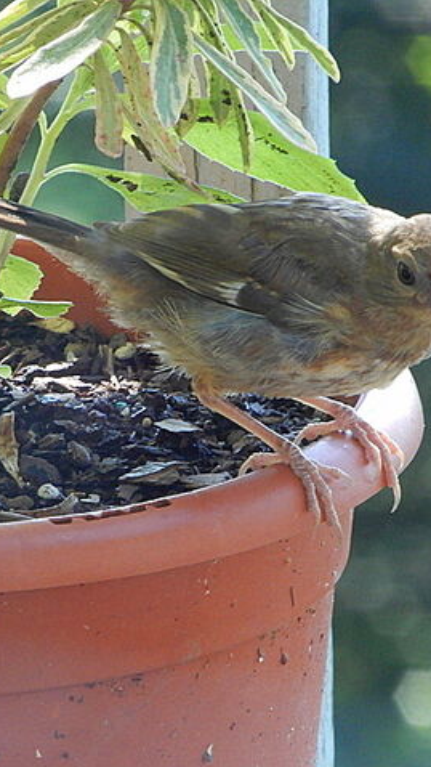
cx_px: 111
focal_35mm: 949
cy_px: 384
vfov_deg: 2.3
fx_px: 19274
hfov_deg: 1.3
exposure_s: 1/60
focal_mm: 116
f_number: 8
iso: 500
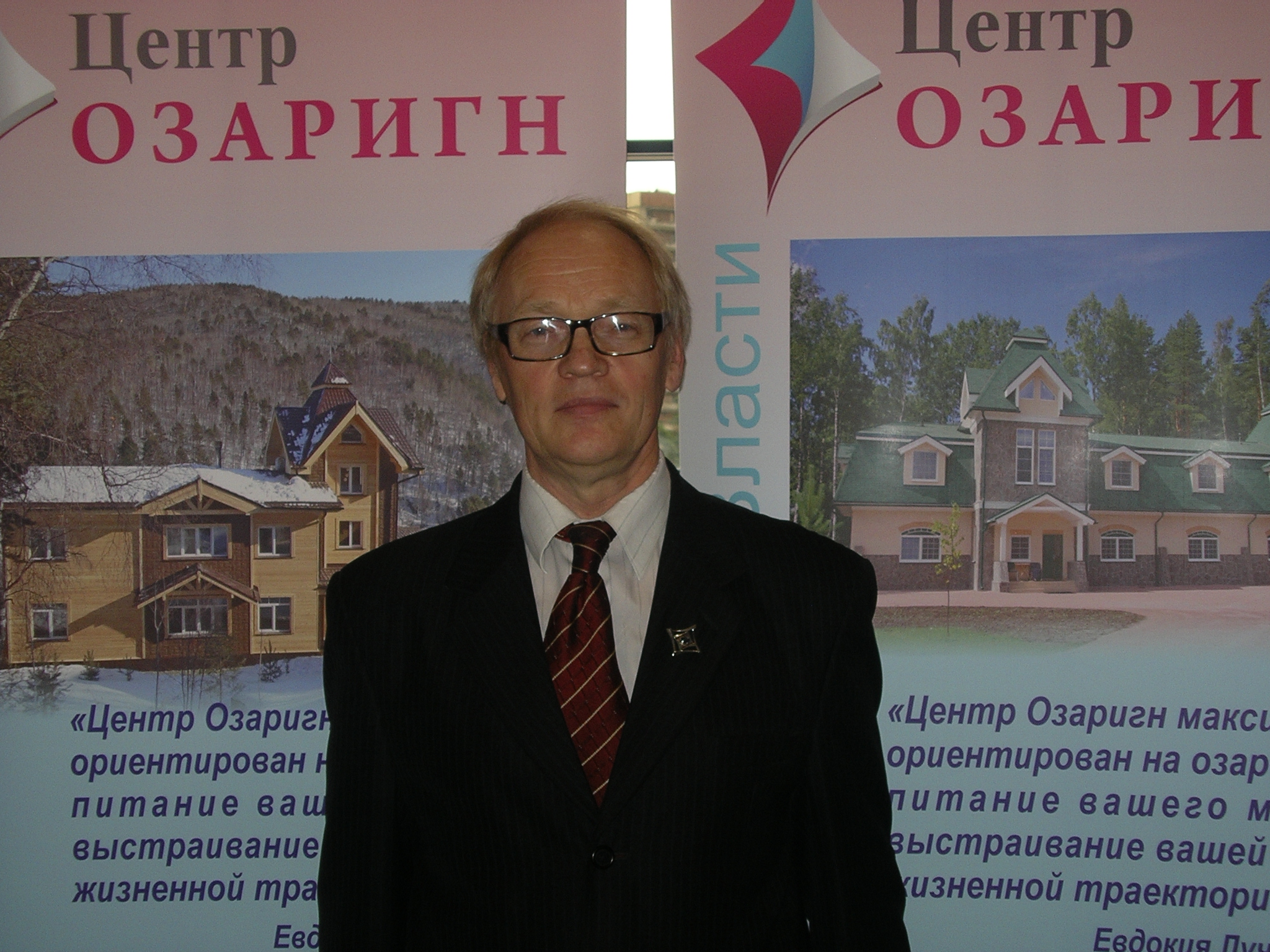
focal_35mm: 60
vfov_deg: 24.4
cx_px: 635
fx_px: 2201
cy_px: 476
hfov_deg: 32.2
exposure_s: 1/80
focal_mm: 9.2
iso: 50
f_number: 3.6
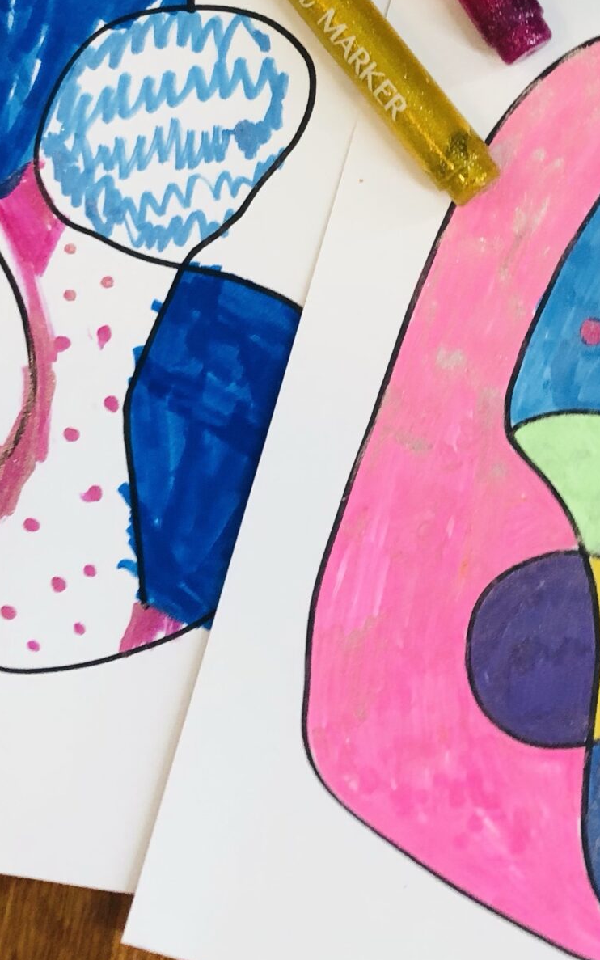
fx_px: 1674
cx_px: 448
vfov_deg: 31.6
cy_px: 269
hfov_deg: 20.2
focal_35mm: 64
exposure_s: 1/15
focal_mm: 3.99
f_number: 1.8
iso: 40
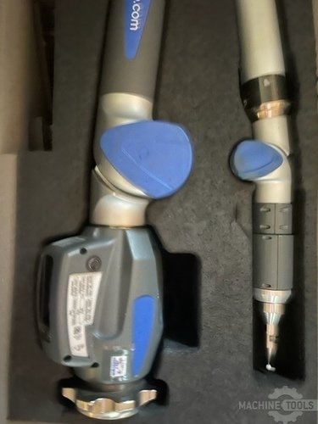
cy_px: 212
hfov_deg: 53.1
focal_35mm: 26
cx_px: 159
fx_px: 318
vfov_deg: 67.3
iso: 640
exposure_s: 1/7
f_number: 1.6
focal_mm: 4.2
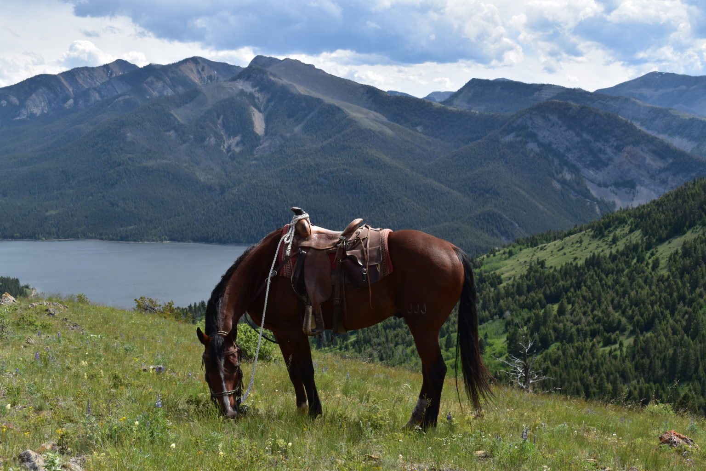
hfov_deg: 38.9
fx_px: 1000
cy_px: 236
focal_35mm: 51
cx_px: 353
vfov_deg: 26.5
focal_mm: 34
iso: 200
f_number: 8
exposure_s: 1/500
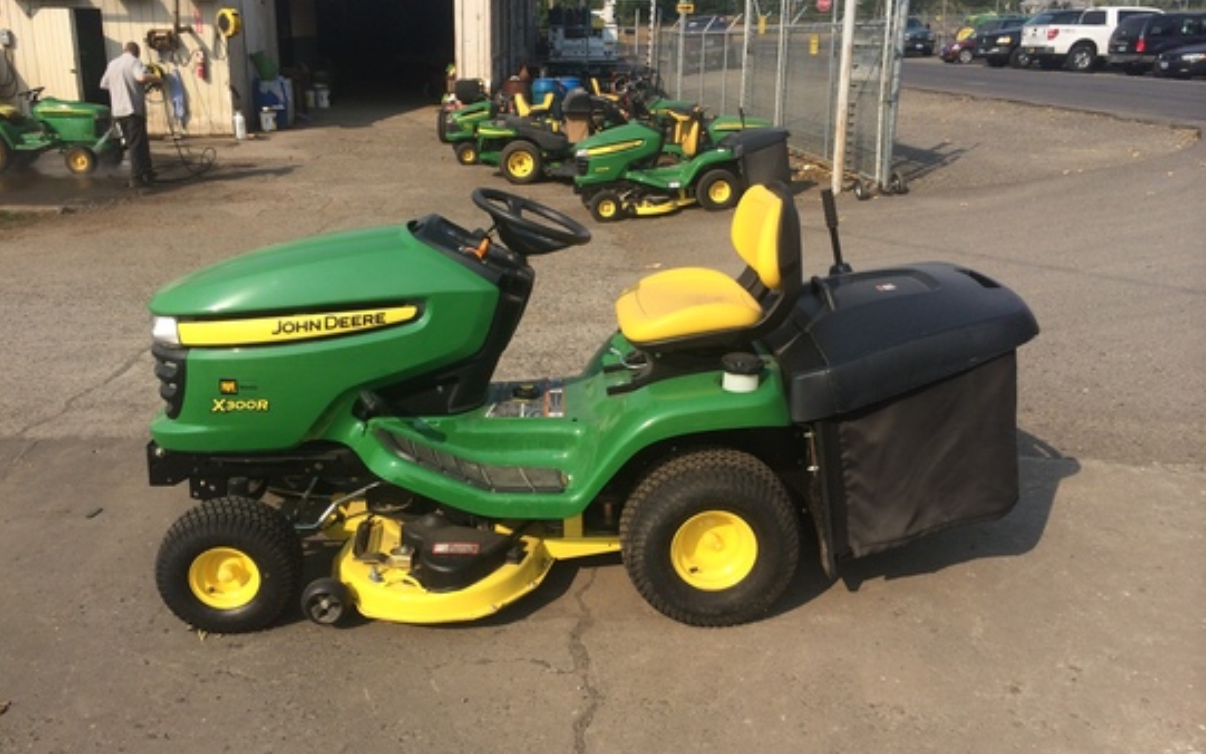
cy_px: 355
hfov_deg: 59.7
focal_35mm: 32
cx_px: 602
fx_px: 1052
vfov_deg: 39.4
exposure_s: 1/1642
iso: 40
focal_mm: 4.12
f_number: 2.2
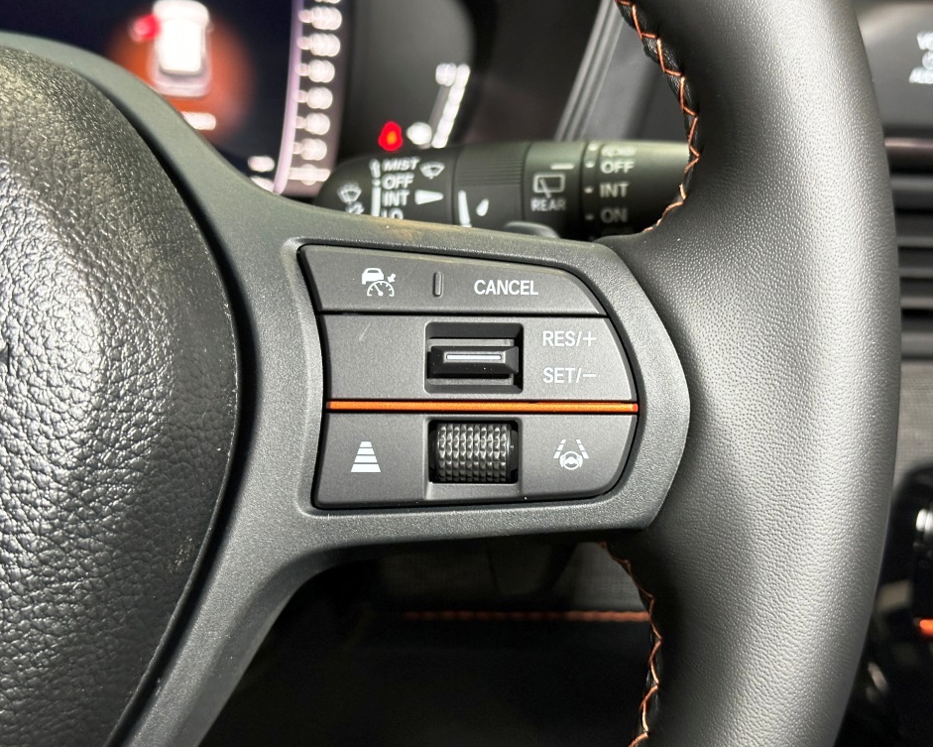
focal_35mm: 51
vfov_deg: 29.7
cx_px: 483
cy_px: 376
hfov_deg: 36.6
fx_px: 1408
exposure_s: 1/40
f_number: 1.78
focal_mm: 6.86
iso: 400
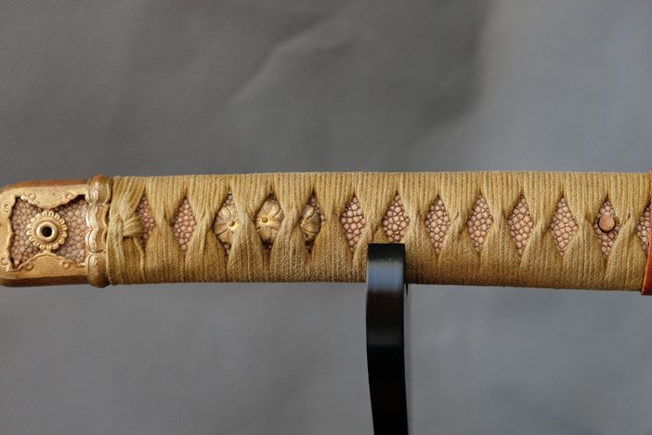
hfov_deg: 24.5
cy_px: 251
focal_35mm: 82
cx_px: 475
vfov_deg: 16.6
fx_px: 1485
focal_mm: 32
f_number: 2.2
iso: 400
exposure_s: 1/15
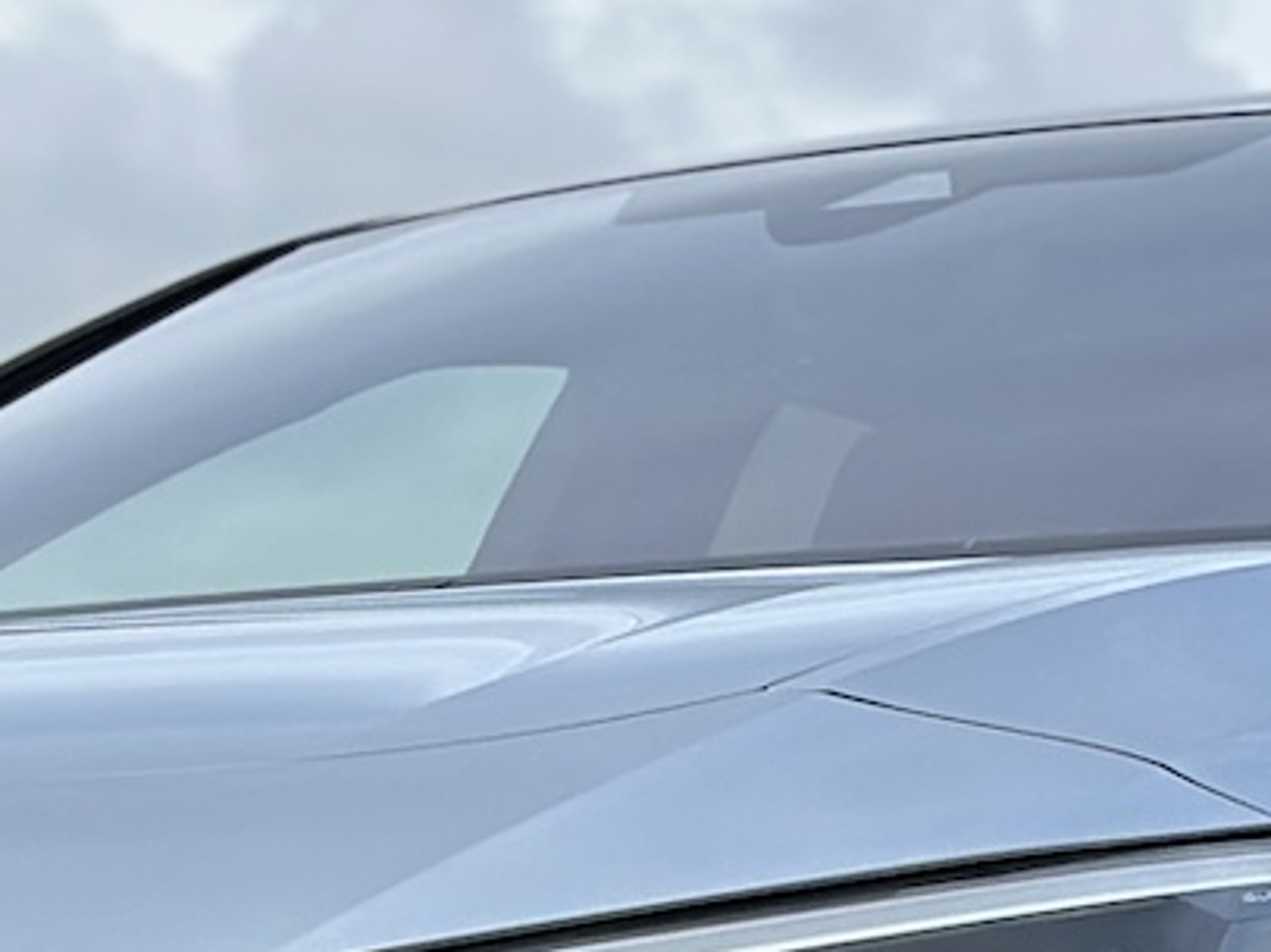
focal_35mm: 227
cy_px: 1462
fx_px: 8330
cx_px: 670
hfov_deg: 8.7
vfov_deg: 6.4
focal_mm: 6.86
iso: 80
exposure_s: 1/1453
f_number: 1.78
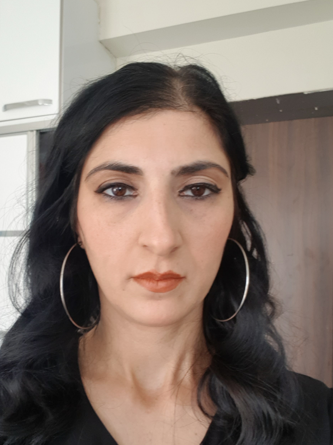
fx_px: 423
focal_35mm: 33
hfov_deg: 42.9
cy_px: 272
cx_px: 158
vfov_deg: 54.9
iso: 80
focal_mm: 2.95
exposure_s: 1/50
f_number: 1.7
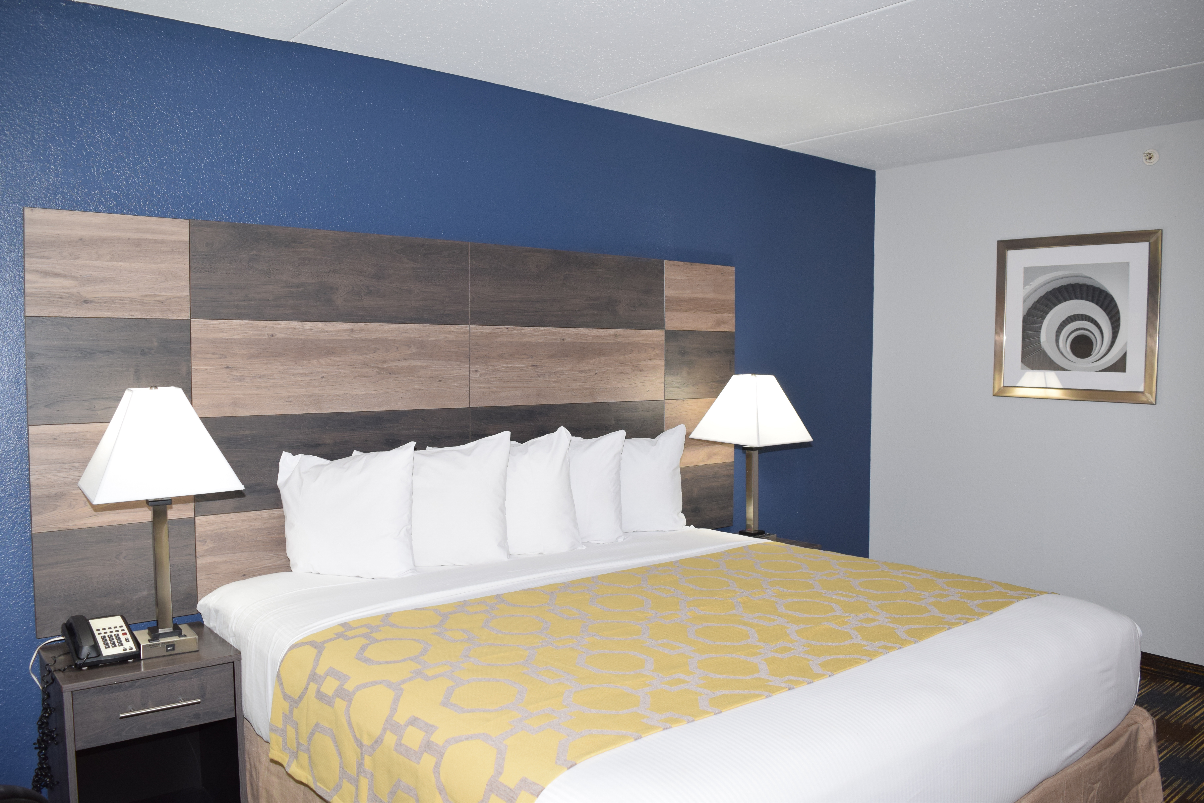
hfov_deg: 67.4
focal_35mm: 27
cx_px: 602
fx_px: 903
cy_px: 402
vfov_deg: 47.9
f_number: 5
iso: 800
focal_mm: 18
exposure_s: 1/100
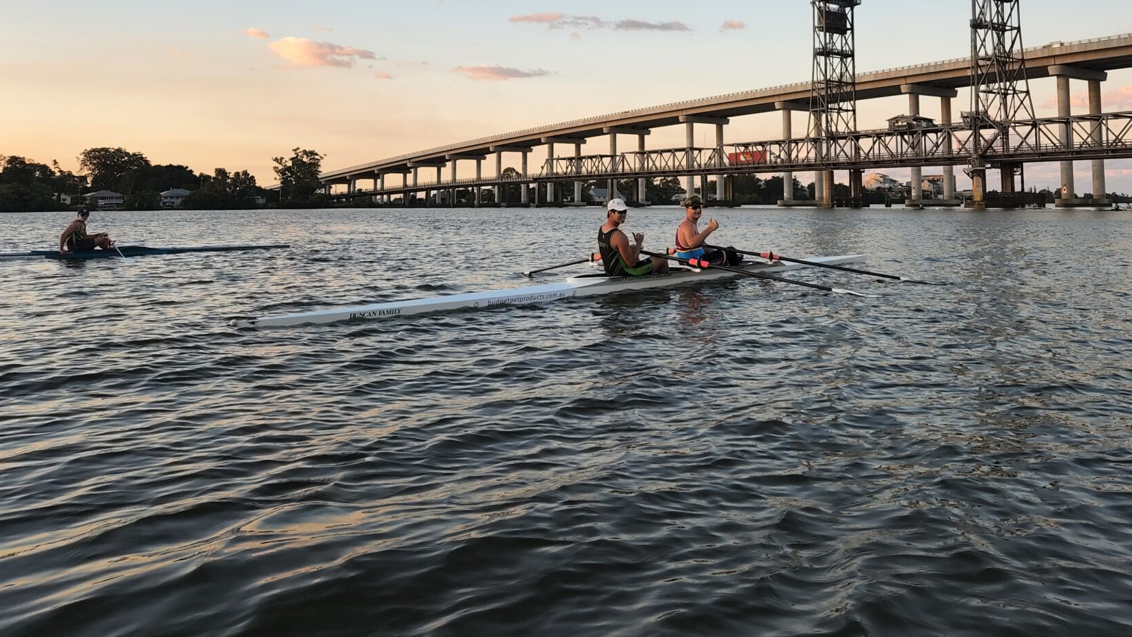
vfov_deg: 36.6
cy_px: 138
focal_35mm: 31
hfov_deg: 62.2
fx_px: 931
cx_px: 665
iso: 25
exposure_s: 1/180
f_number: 1.8
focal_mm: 5.4
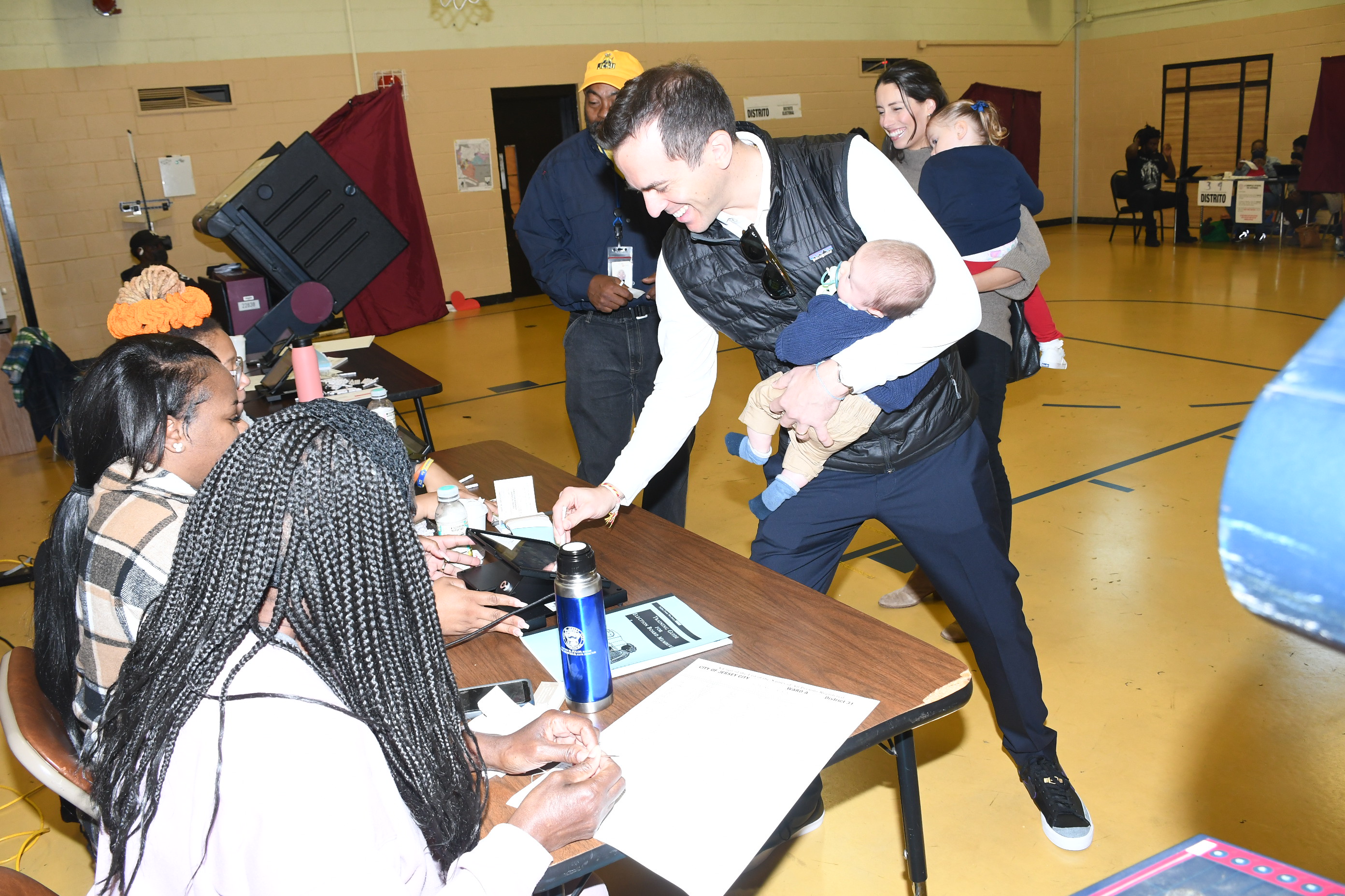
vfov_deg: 47.9
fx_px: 1009
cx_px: 672
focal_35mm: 27
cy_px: 448
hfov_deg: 67.4
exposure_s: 1/60
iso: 800
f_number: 7.1
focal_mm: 18
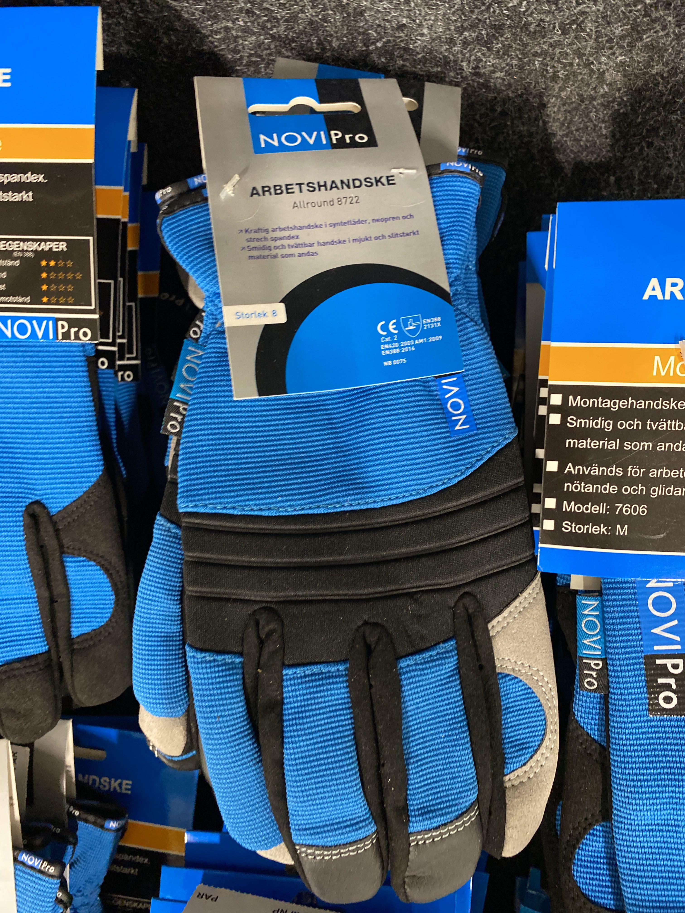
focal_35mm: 26
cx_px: 342
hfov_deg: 53.1
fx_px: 686
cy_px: 456
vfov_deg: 67.3
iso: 640
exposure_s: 1/35
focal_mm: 4.25
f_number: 1.8
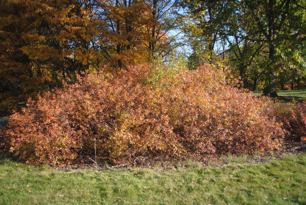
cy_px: 102
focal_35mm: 30
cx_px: 153
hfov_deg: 61.9
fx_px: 255
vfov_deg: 43.7
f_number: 3.8
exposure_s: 1/500
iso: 160
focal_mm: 20
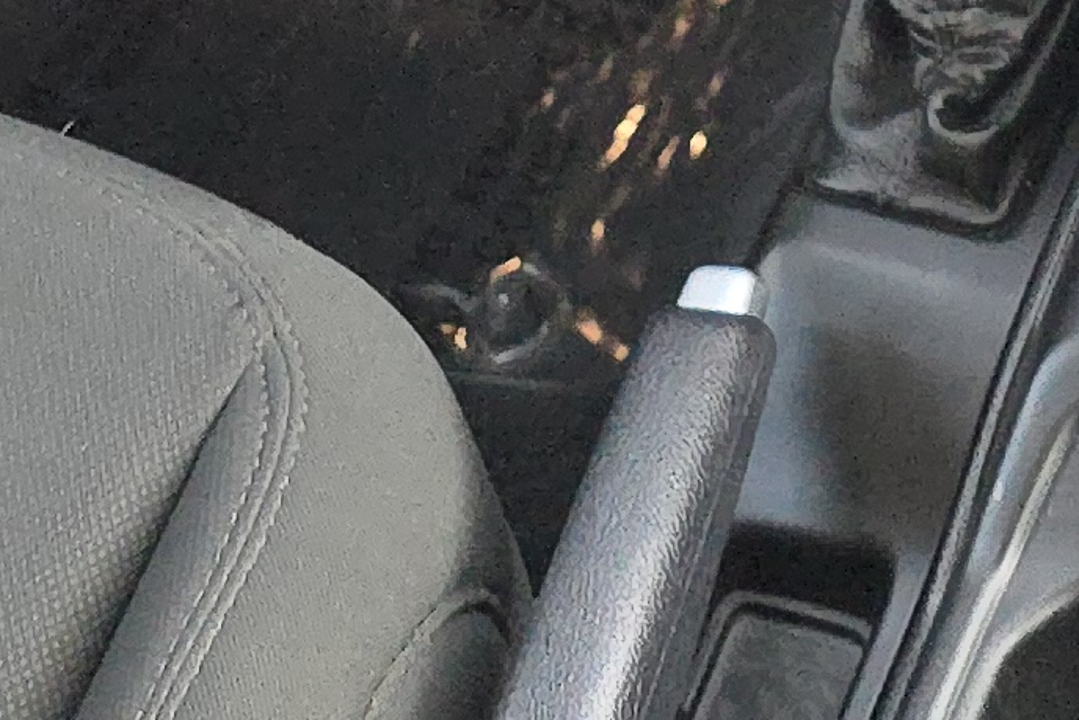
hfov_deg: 14.6
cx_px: 983
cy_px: -692
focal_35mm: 139
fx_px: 4167
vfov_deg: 9.3
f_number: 1.7
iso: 400
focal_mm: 6.3
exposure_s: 1/120
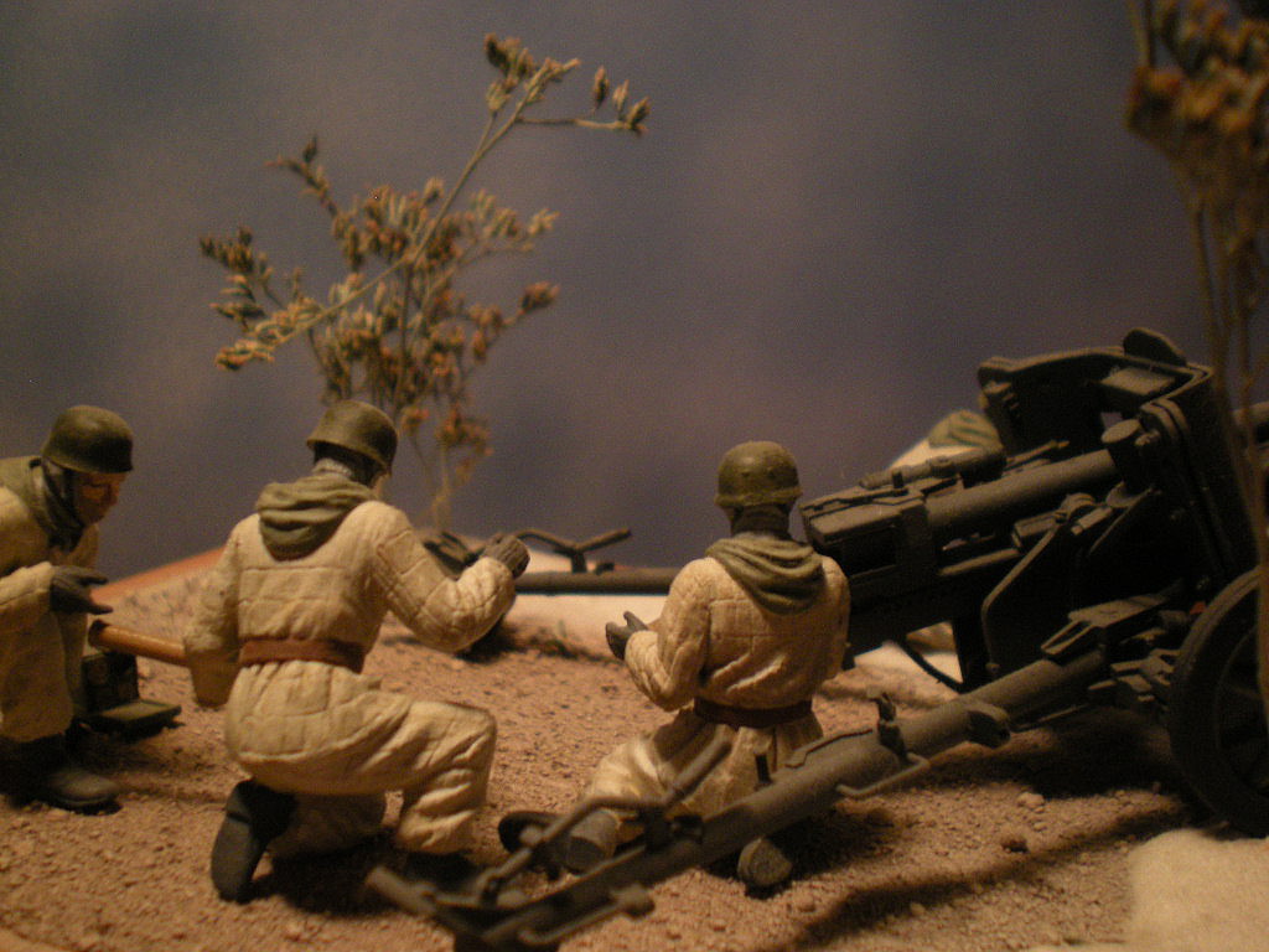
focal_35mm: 44
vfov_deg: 32.9
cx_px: 634
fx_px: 1613
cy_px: 476
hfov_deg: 42.9
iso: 200
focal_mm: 7.4
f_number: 3.5
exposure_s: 1/30.3
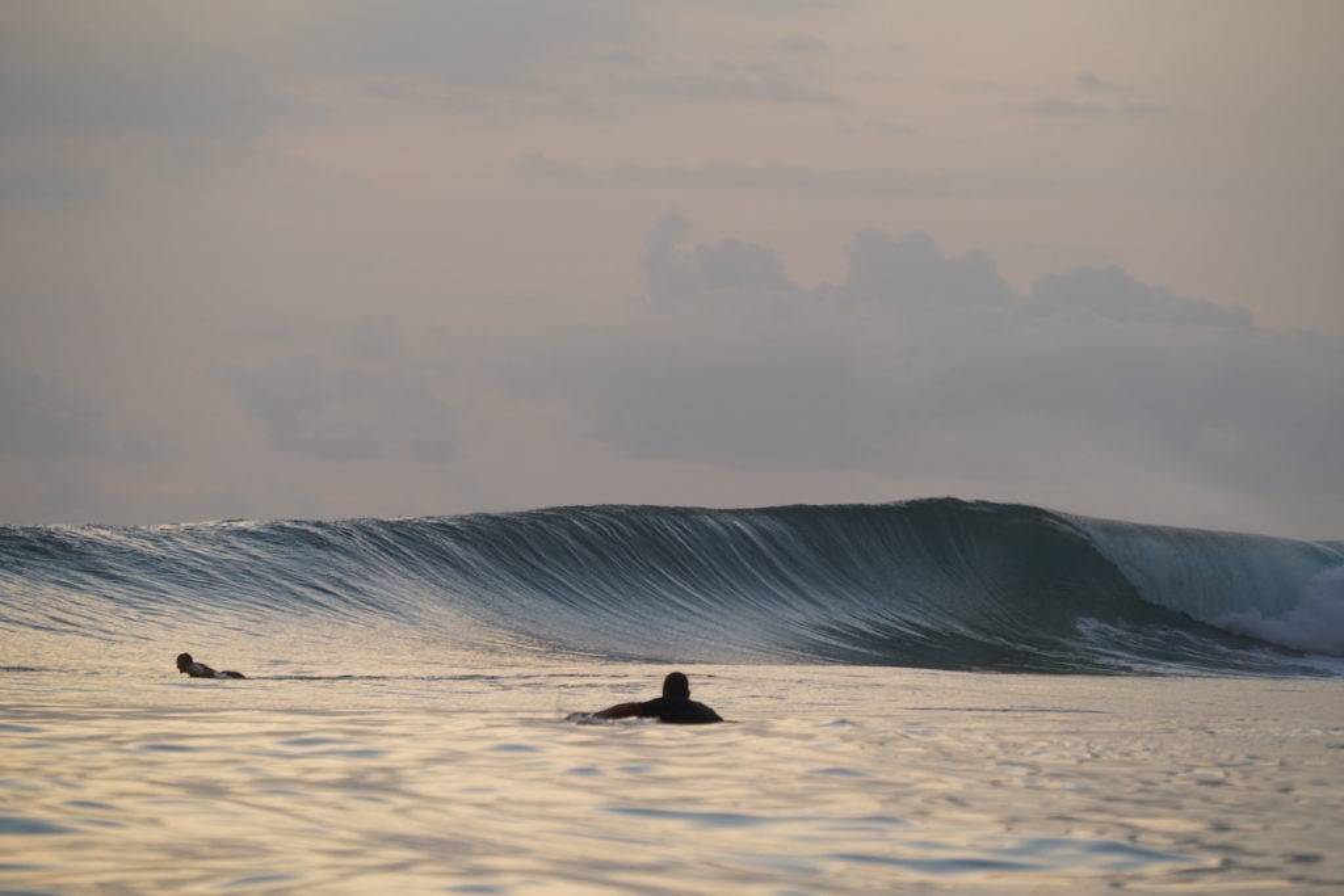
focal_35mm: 200
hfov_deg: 10.3
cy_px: 448
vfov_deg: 6.9
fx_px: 7467
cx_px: 672
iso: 800
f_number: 6.3
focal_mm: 200
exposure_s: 1/250
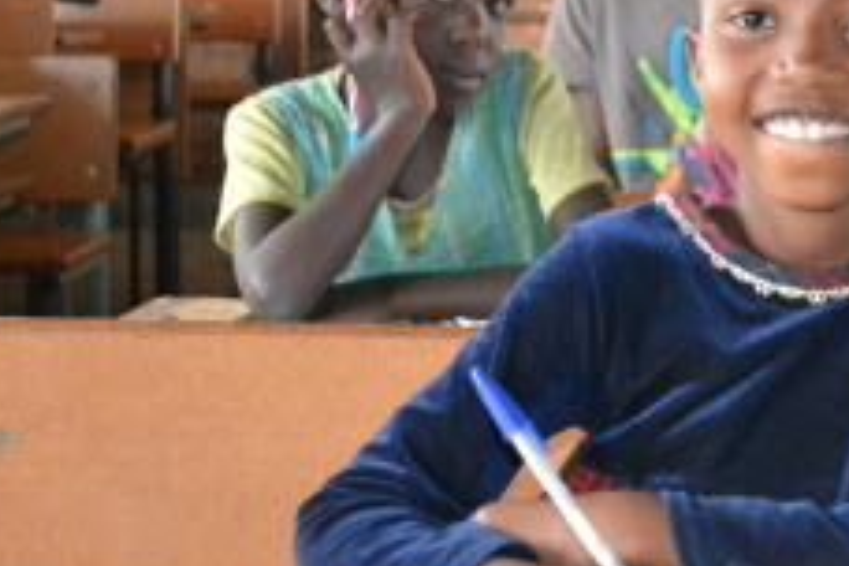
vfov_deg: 12.2
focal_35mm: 112
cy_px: 99
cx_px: 871
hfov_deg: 17.8
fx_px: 2641
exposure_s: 1/60
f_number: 5
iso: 3200
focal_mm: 34
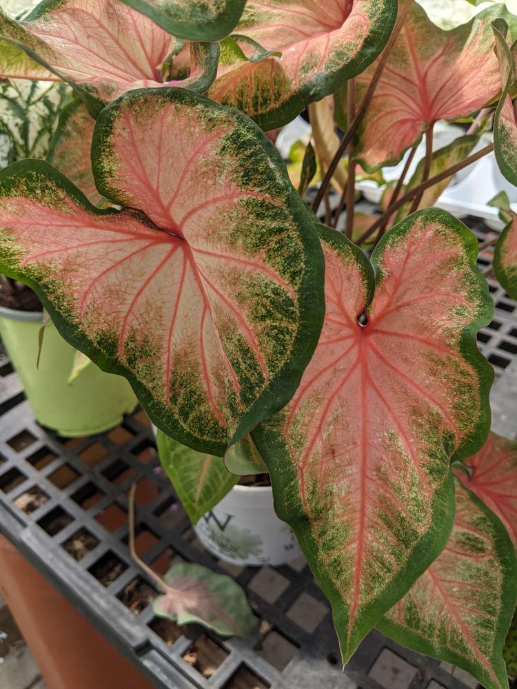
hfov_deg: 51.4
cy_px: 344
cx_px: 258
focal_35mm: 27
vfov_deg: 65.3
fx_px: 538
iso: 46
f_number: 1.8
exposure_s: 1/632
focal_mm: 4.44
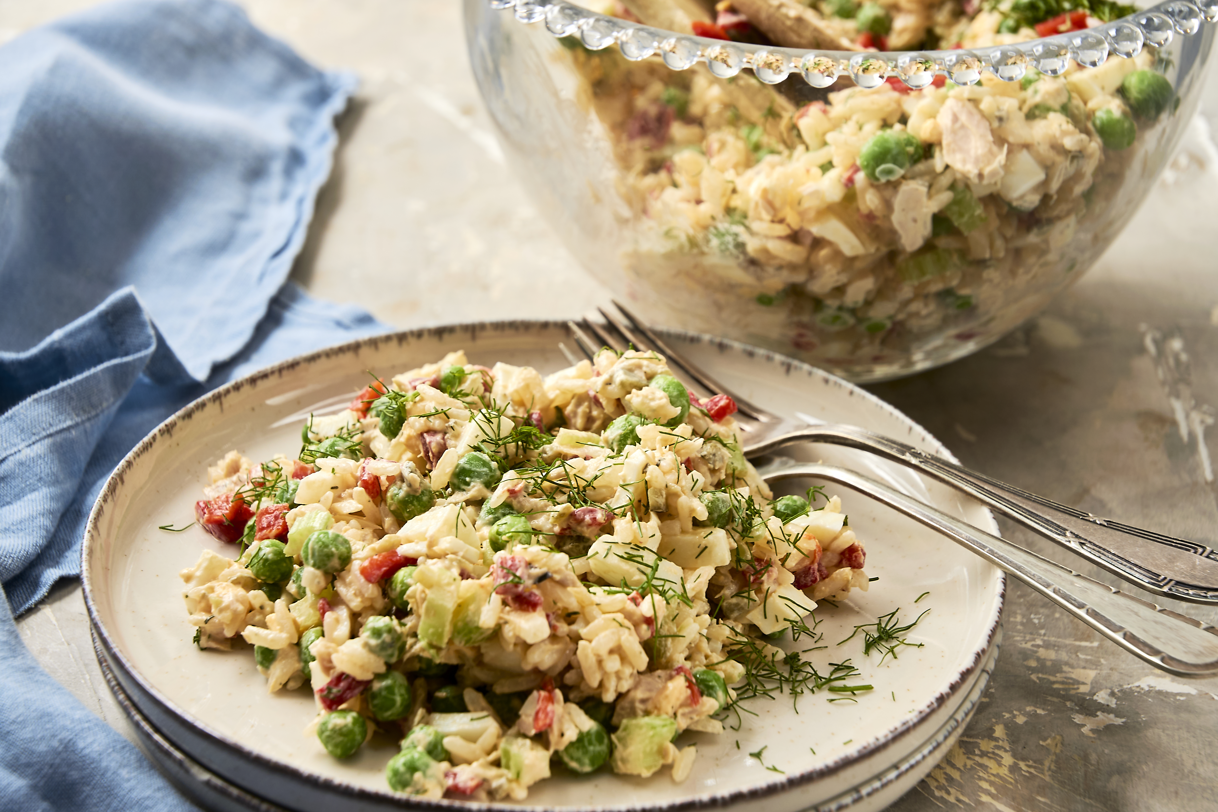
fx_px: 3045
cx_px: 609
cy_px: 406
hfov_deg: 22.6
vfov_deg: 15.2
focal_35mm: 90
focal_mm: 60
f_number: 8
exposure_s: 1/100
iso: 100
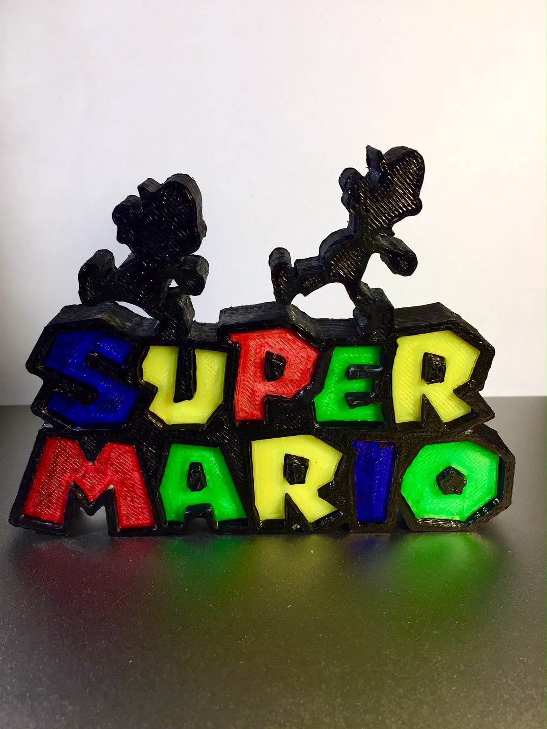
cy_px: 364
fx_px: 611
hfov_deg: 48.2
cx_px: 274
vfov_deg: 61.7
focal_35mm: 29
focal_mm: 4.15
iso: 32
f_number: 2.2
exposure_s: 1/33
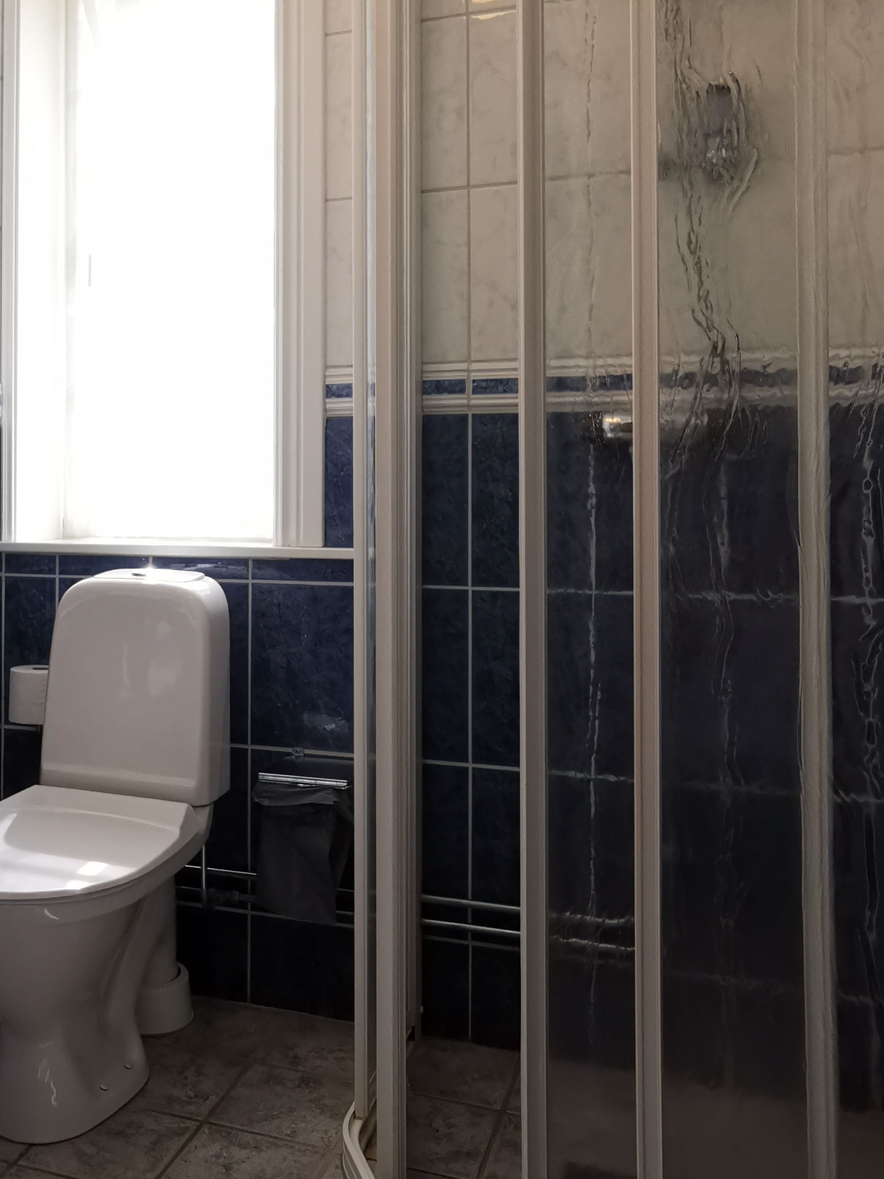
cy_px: 478
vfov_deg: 52.3
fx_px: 1192
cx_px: 250
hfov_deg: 39.9
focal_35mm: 35
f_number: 2.2
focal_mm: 2.35
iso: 100
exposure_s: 1/100
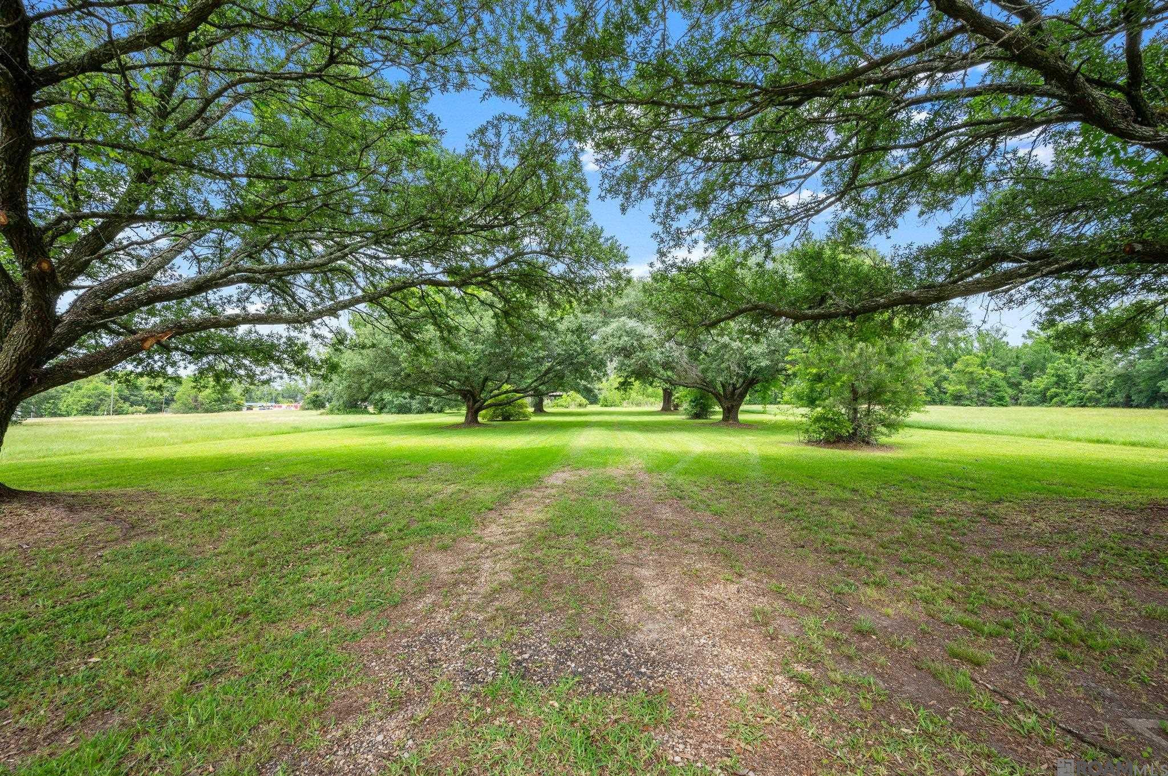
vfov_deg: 81.1
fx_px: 454
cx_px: 584
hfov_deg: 104.3
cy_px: 388
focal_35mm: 14
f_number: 10
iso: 320
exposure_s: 1/250
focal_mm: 14
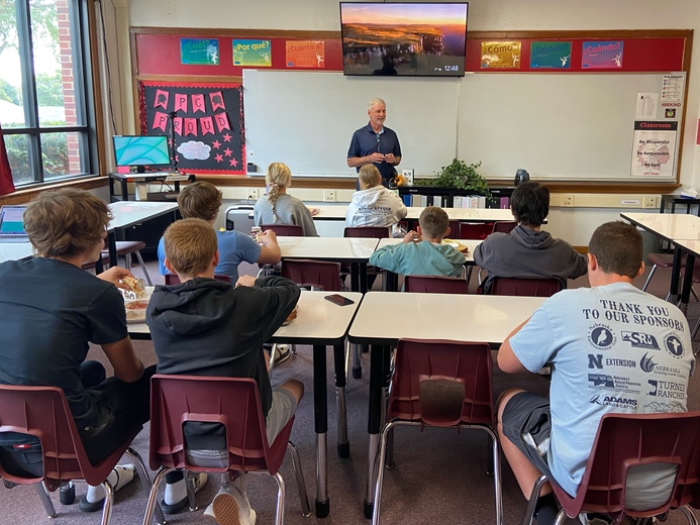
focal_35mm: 30
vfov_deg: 46.7
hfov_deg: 59.7
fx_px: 607
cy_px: 225
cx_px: 403
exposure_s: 1/64
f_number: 1.8
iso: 100
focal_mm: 4.25
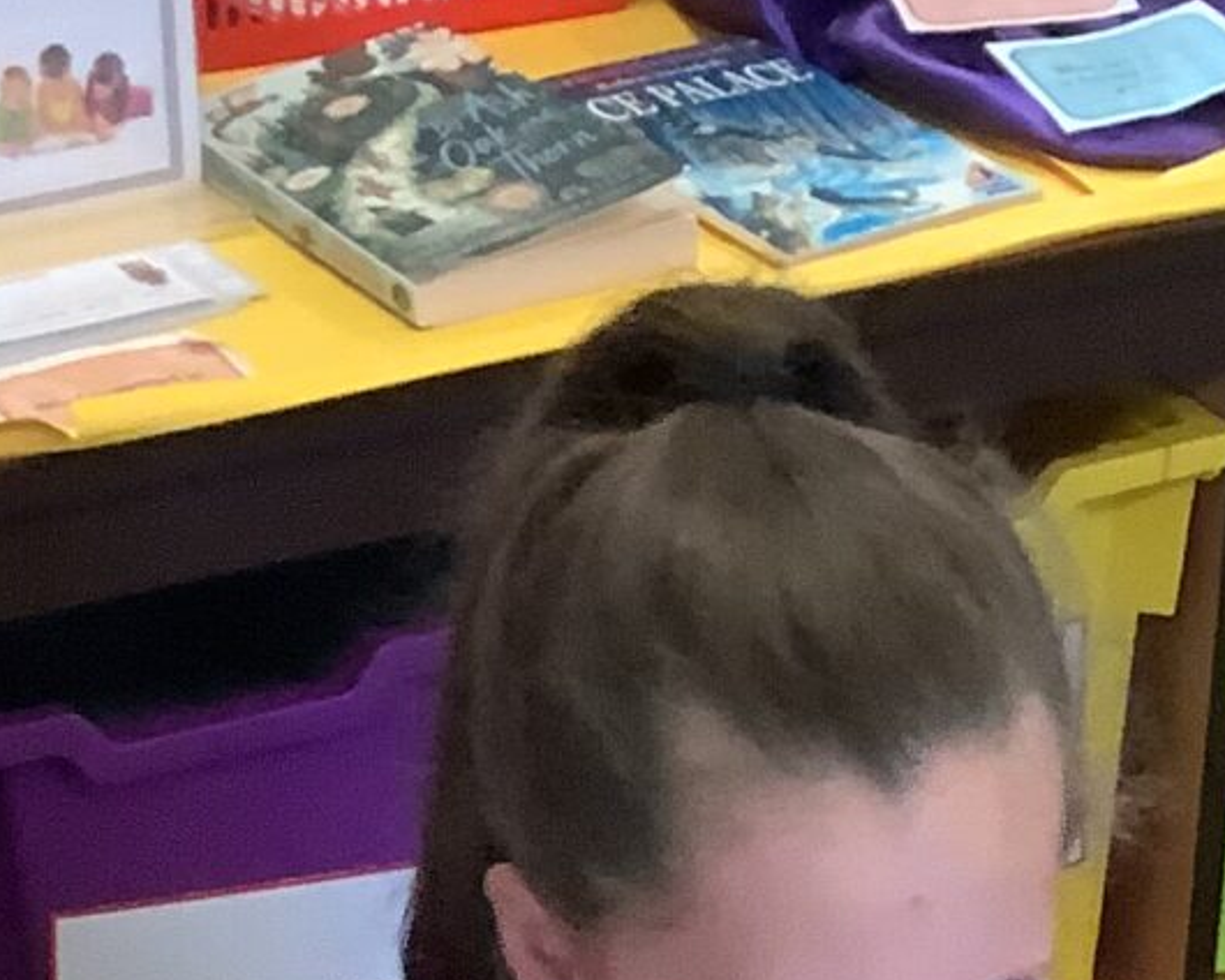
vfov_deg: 11.4
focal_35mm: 117
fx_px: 4242
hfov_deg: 16.3
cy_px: 2156
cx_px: 987
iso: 250
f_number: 2.4
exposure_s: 1/50
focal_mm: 3.3
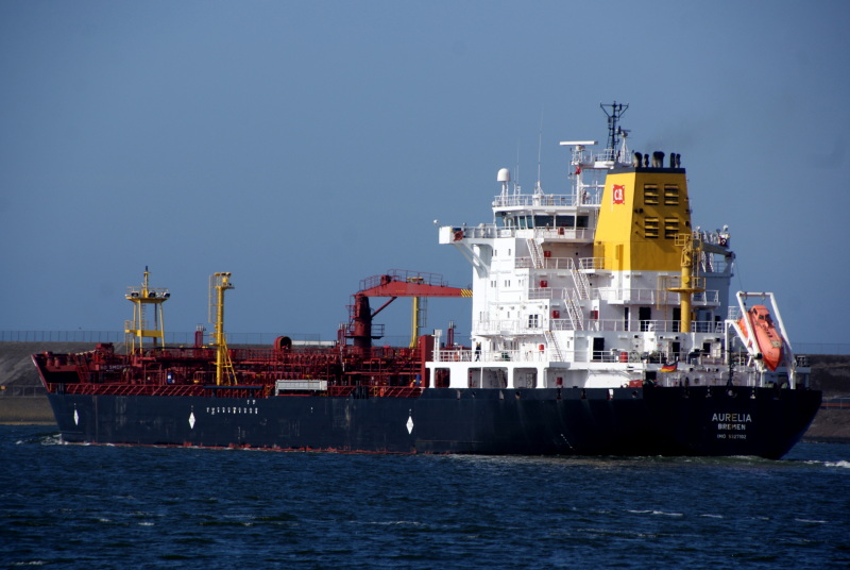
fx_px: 6384
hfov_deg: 7.6
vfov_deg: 5.1
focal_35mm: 270
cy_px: 285
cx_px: 425
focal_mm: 180
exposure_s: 1/500
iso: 100
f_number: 8
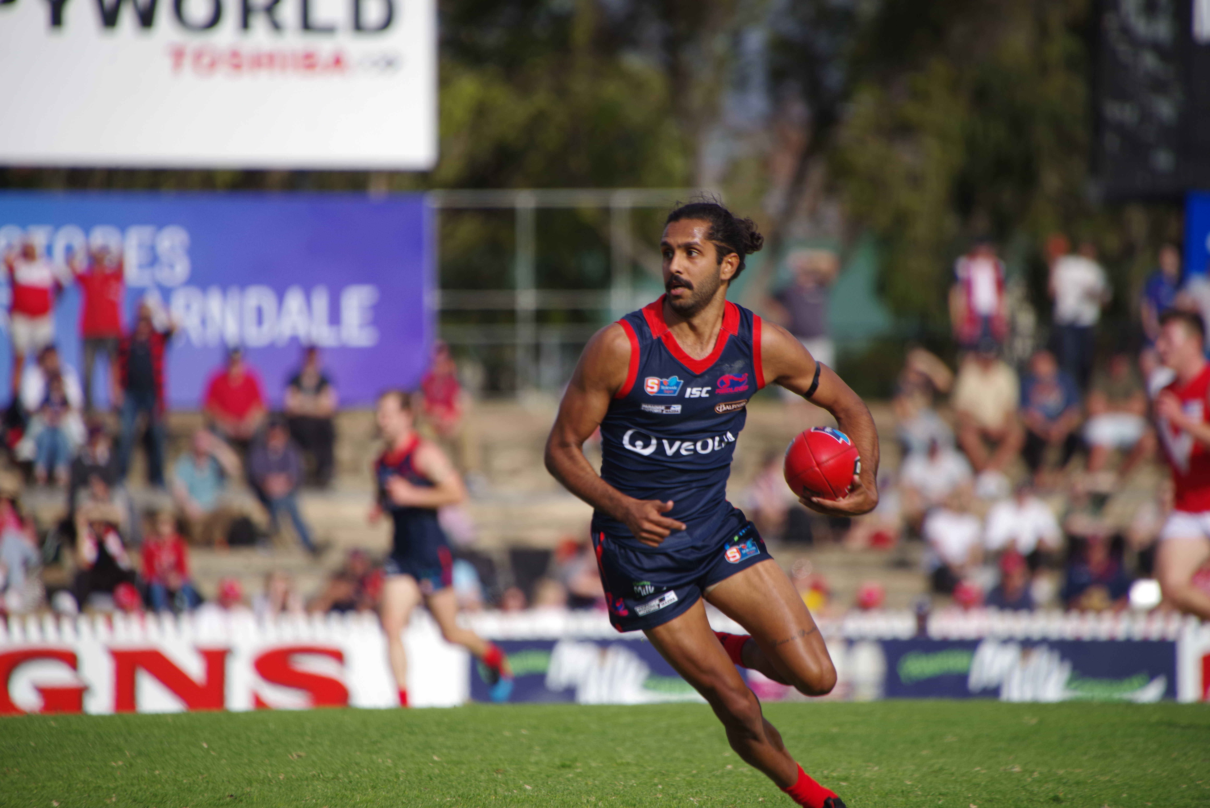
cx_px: 605
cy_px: 404
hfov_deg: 4.1
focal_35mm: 500
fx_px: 16810
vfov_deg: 2.8
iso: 320
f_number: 6.3
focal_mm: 500
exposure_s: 1/1000
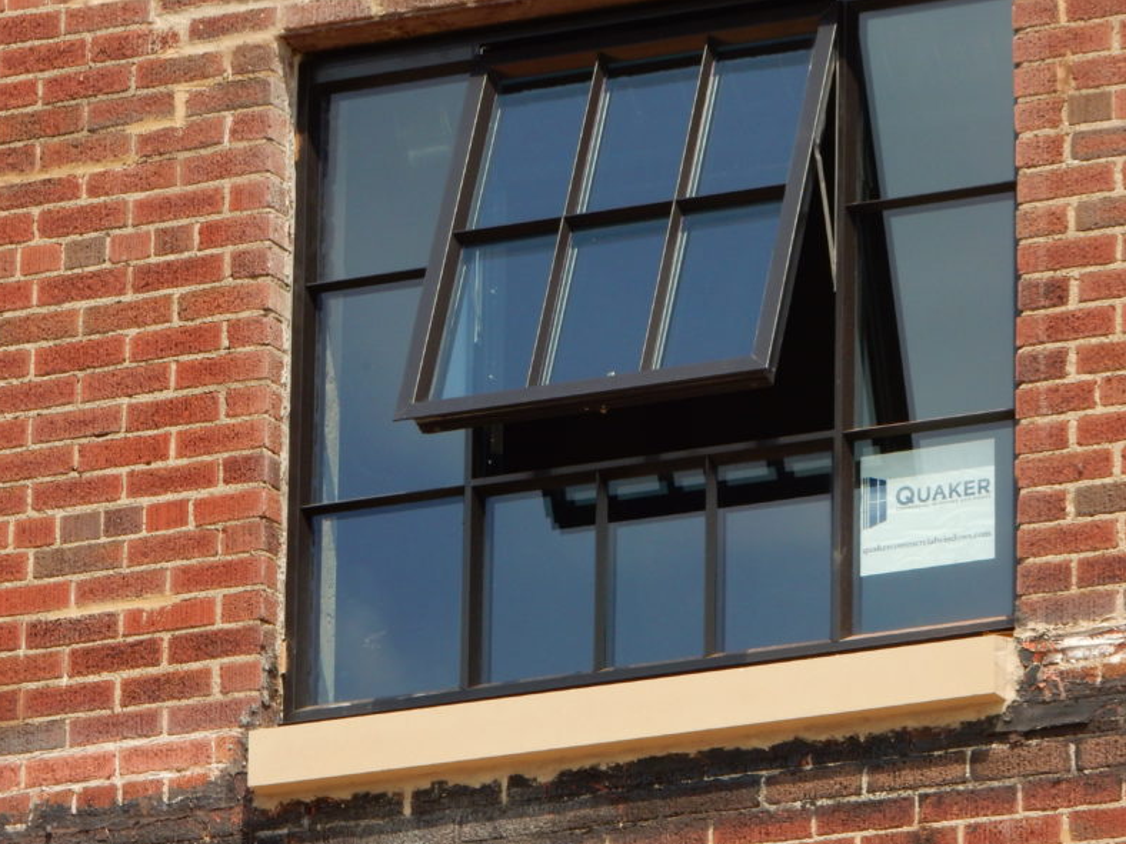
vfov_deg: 4.2
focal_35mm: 352
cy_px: 397
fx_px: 11450
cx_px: 692
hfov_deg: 5.6
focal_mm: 48.4
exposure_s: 1/400
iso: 125
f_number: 6.3
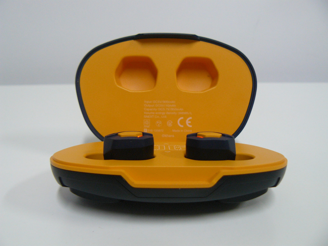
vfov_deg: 39.7
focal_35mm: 36
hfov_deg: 51.4
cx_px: 164
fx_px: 341
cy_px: 123
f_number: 2.8
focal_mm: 6
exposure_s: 1/25
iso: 200
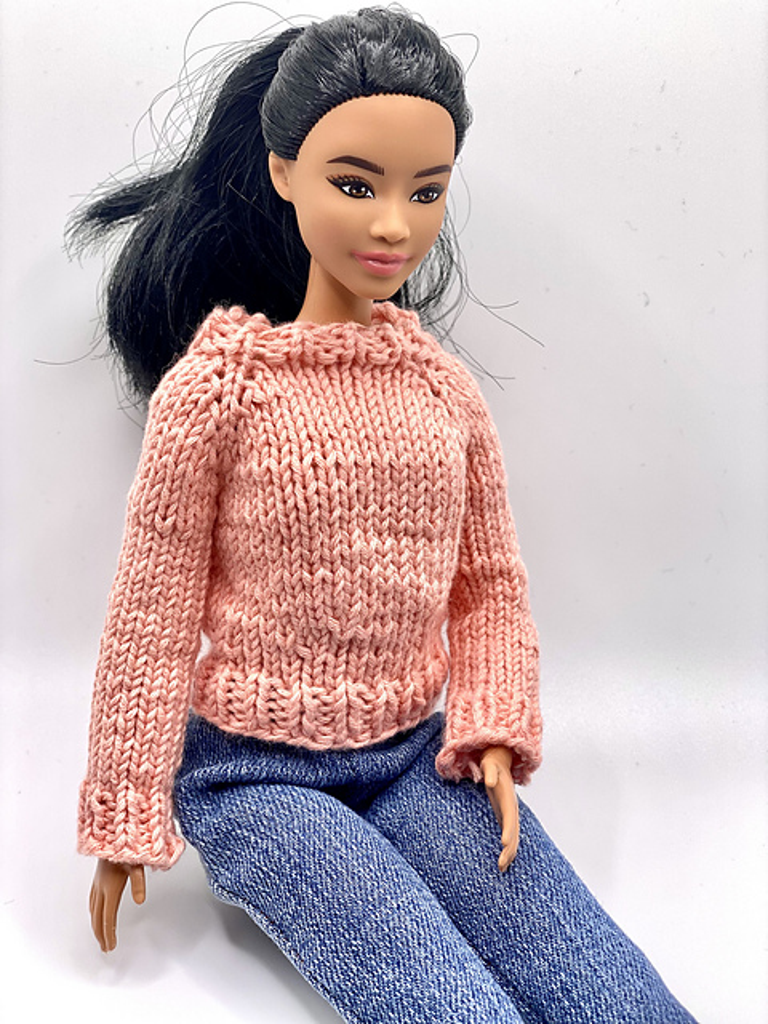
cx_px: 384
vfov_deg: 36.8
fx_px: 1538
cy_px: 512
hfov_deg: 28.0
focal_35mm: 52
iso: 25
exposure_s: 1/120
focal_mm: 6
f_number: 2
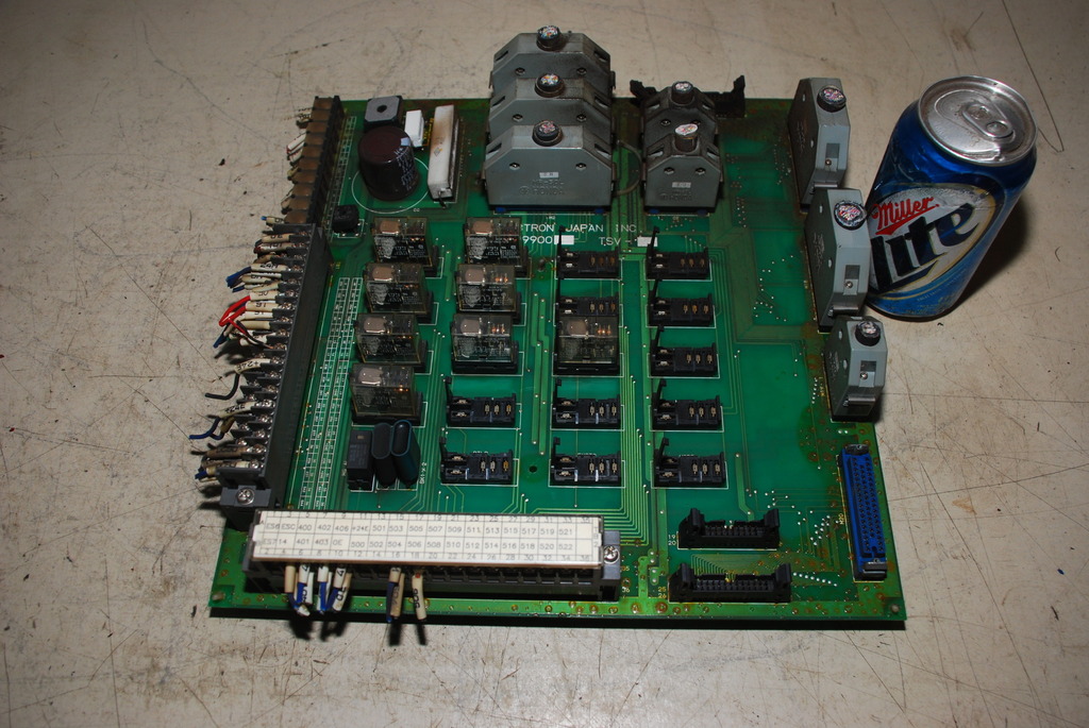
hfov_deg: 61.9
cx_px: 544
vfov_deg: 43.7
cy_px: 364
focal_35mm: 30
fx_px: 908
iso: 200
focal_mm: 20
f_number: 5
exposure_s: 1/60
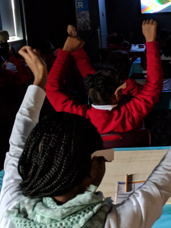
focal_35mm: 54
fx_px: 356
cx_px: 169
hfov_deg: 25.7
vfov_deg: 35.4
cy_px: 94
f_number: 2
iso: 1107
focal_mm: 4.67
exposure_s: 1/30
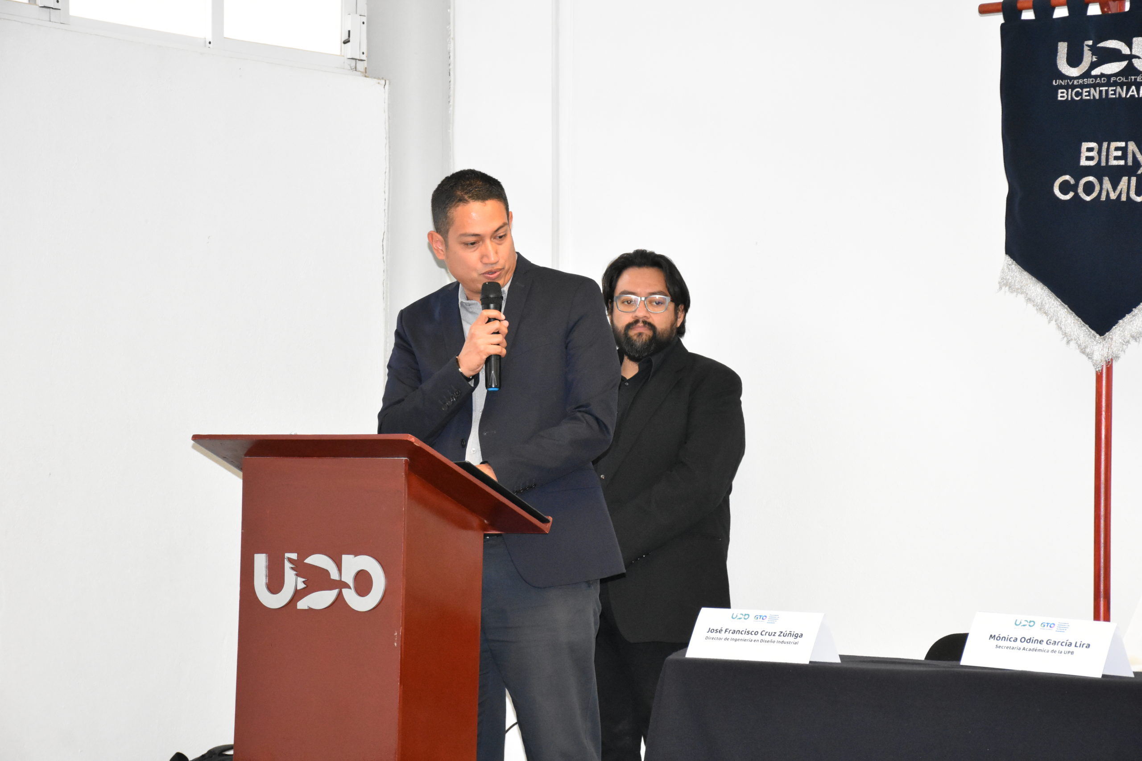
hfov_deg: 19.5
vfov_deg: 13.0
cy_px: 380
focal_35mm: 105
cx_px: 571
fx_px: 3331
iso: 4000
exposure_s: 1/200
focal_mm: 70
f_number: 7.1
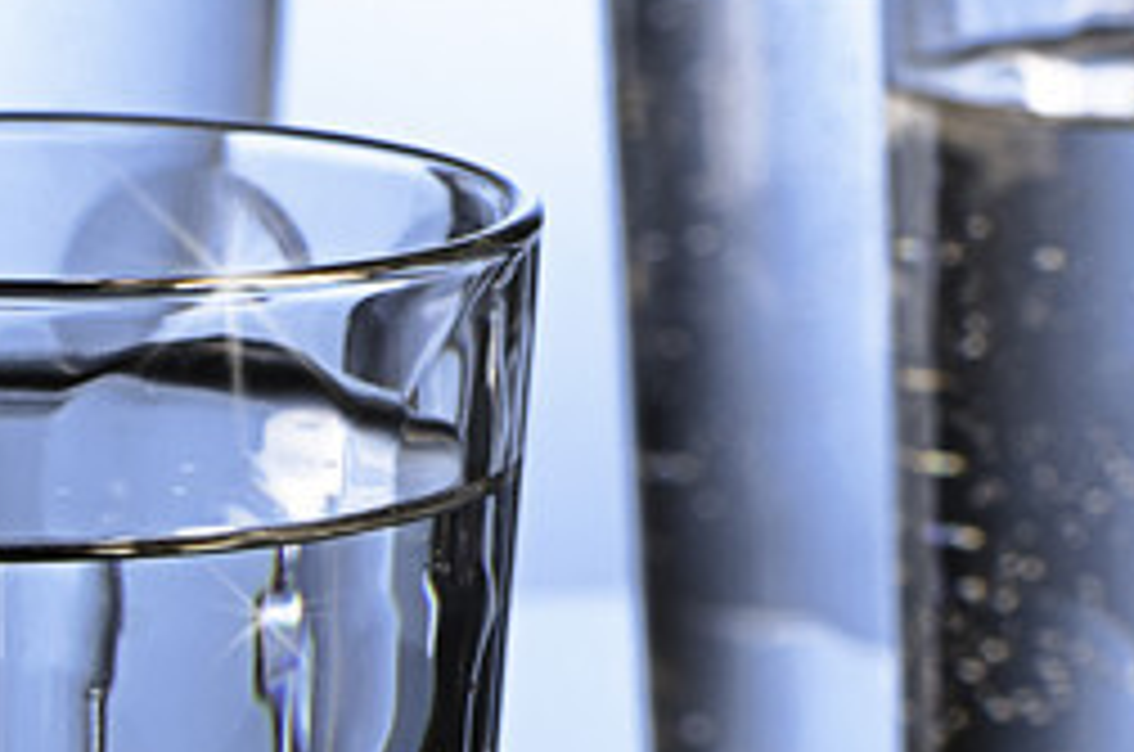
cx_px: -58
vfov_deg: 6.4
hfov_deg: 9.6
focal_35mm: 213
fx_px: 6698
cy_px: 959
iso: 200
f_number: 6.3
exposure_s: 1/200
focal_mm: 35
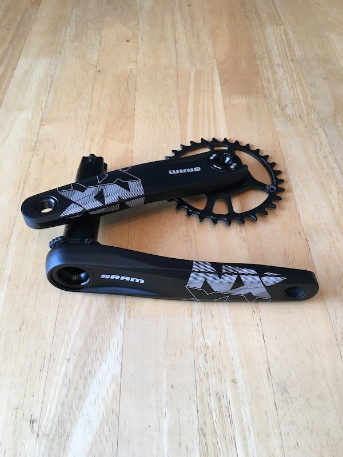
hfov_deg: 48.2
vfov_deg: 61.7
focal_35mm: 29
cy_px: 228
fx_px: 383
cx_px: 172
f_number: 2.2
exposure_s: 1/30
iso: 40
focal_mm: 4.15
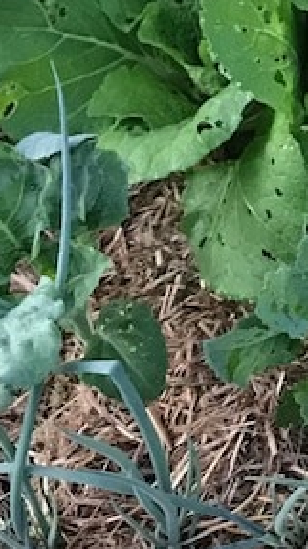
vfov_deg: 15.5
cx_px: 538
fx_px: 1979
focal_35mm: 136
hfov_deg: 8.6
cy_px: 0
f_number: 1.8
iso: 100
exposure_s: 1/17
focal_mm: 3.99
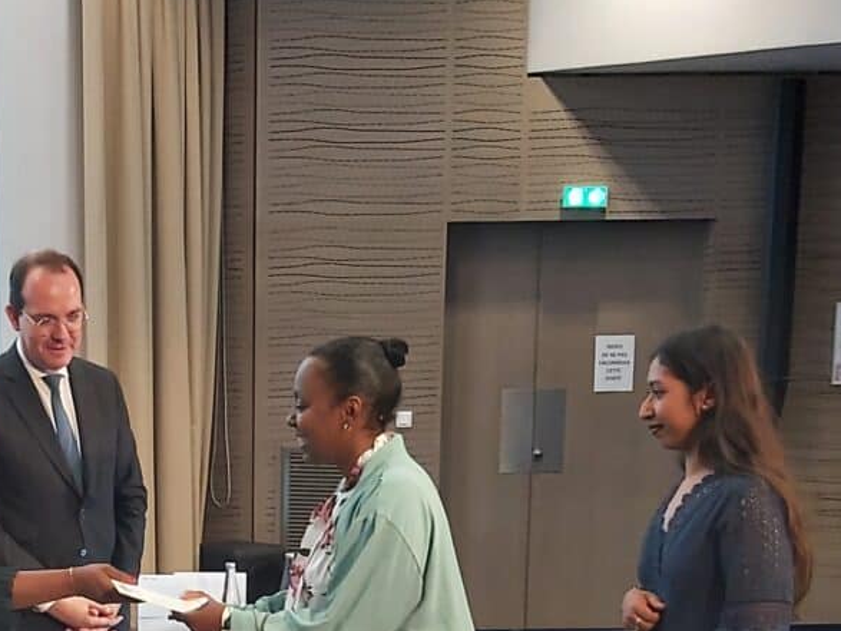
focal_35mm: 68
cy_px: 704
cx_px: 142
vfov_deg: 20.5
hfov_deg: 27.9
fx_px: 1652
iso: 200
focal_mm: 3.92
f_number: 1.7
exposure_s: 1/33
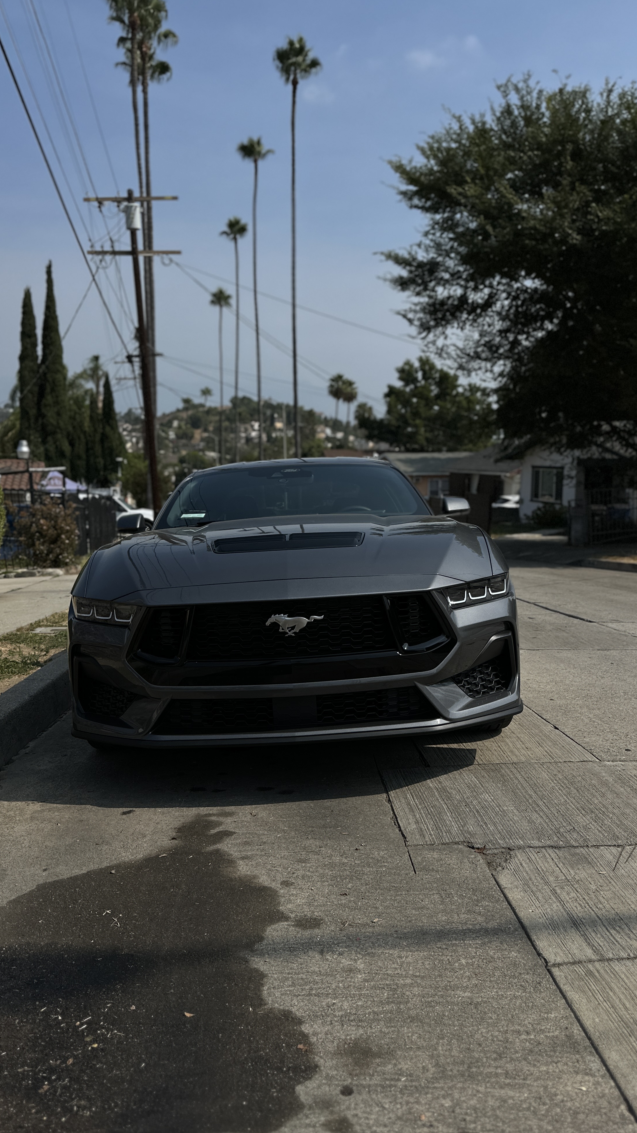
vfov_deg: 69.9
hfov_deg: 42.9
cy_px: 557
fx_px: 811
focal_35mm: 27
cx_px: 302
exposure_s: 1/12048
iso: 80
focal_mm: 6.86
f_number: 1.78
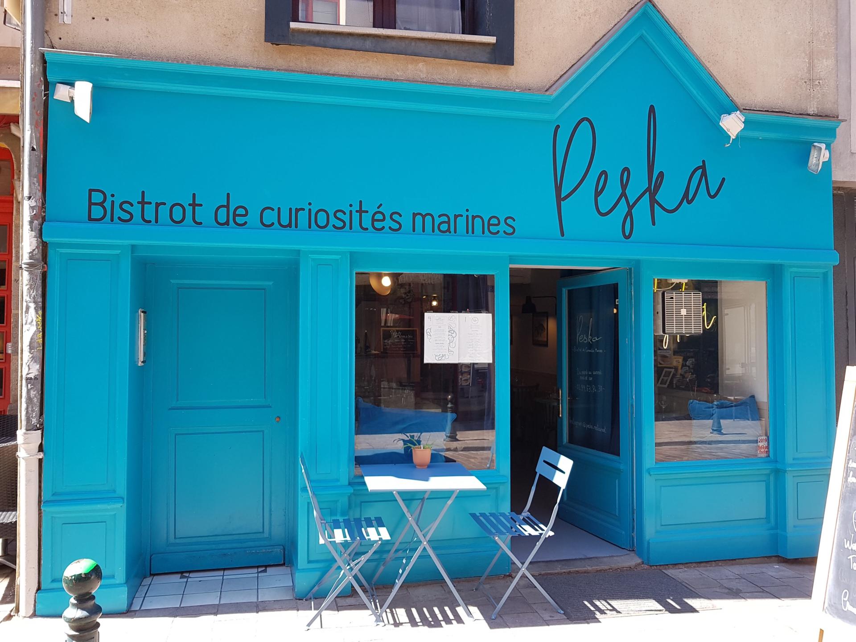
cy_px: 321
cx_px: 428
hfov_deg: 67.3
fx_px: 643
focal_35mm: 26
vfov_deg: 53.1
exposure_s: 1/337
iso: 50
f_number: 1.7
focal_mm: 4.2
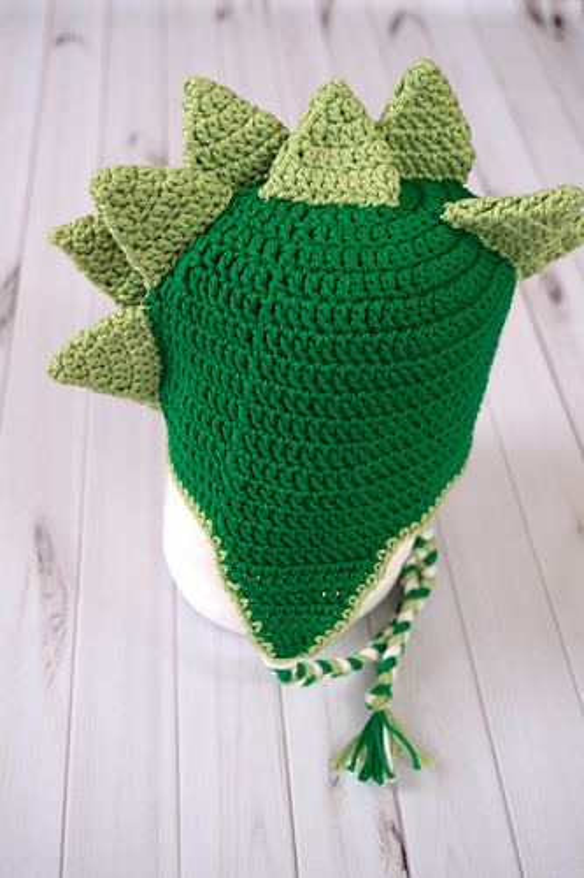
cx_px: 292
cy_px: 439
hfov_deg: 35.9
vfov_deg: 51.9
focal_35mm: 37
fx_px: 901
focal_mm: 24.7
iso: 2000
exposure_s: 1/100
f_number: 4
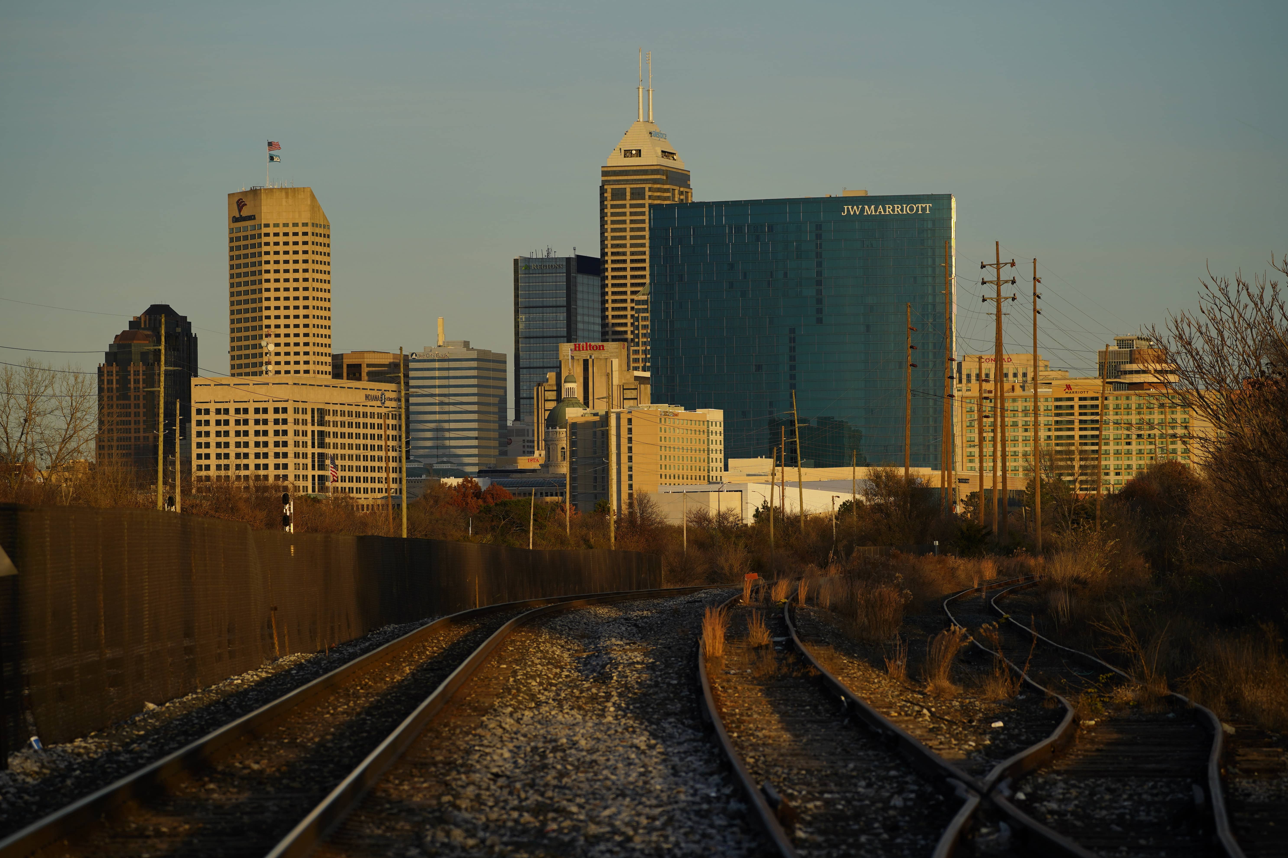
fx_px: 5330
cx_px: 645
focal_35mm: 149
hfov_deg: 13.8
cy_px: 428
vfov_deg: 9.2
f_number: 6.3
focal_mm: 148
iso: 100
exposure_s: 1/400
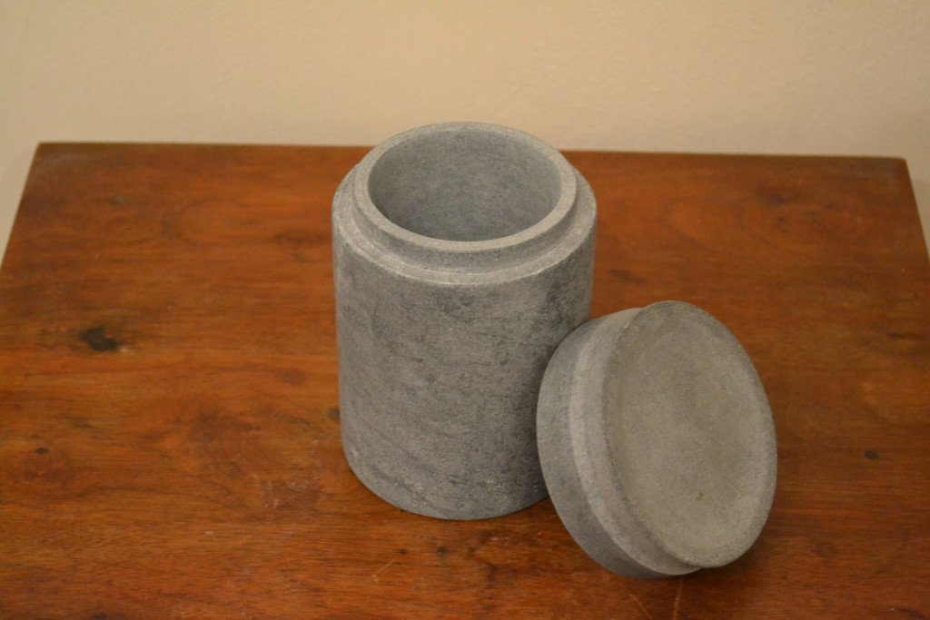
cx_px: 465
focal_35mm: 82
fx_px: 2131
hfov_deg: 24.6
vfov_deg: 16.6
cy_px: 310
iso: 3200
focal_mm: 55
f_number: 5.6
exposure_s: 1/10
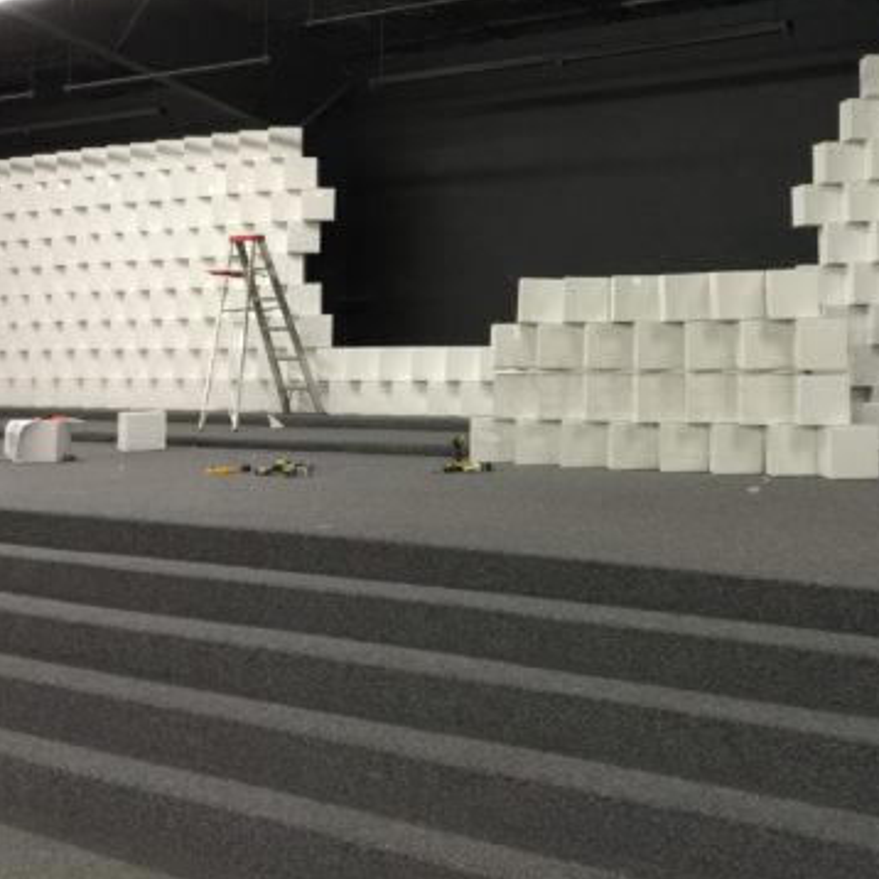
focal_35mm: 55
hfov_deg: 29.6
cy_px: 177
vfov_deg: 30.3
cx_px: 818
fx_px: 1580
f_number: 2.2
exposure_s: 1/15
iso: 64
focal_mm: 4.15
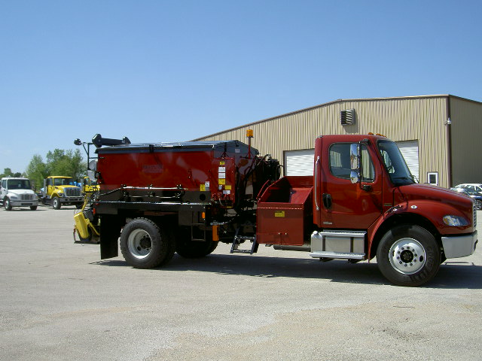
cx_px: 241
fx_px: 543
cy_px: 180
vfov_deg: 36.8
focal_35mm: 39
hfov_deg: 47.9
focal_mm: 8
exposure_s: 1/500
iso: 50
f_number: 4.7
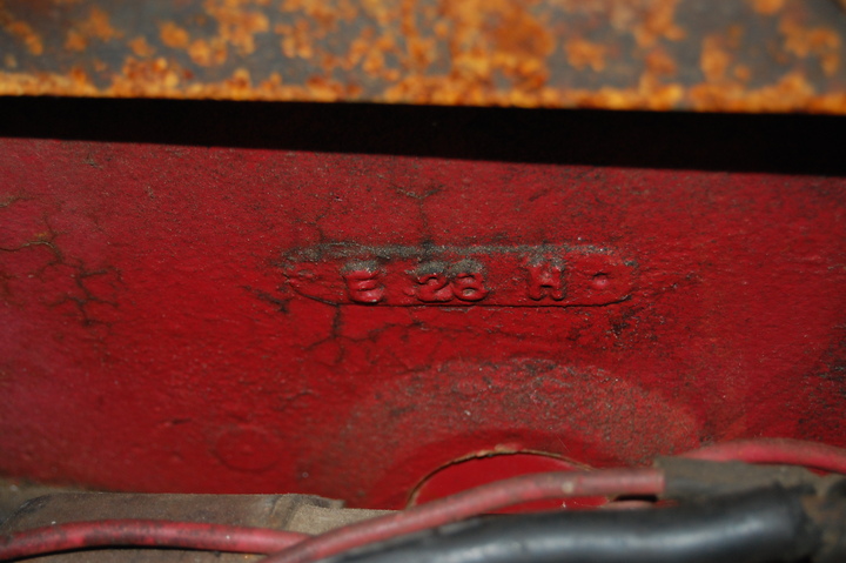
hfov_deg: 24.6
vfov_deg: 16.5
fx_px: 1937
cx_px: 423
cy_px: 282
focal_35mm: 82
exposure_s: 1/60
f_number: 5.6
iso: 400
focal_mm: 55
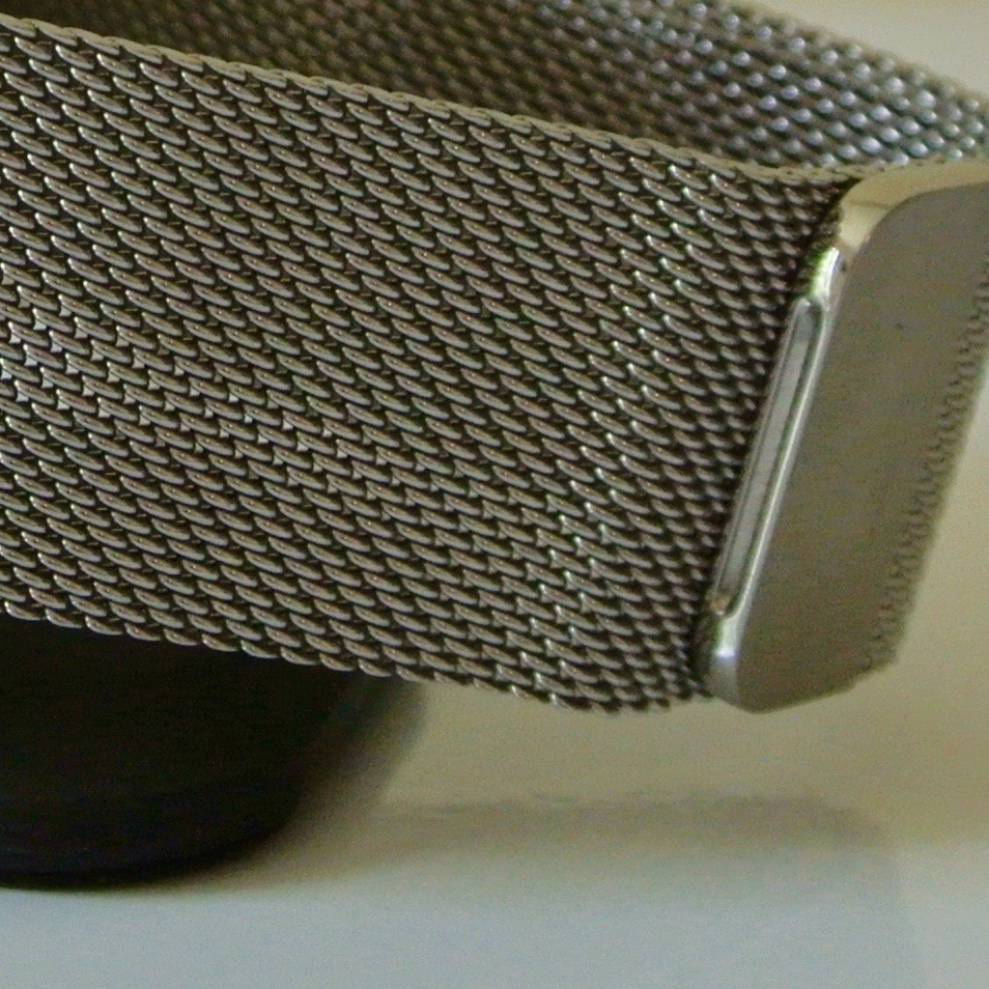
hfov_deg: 11.7
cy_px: 323
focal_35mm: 145
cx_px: -320
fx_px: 4687
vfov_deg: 12.0
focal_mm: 15.7
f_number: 4.2
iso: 500
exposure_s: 1/125
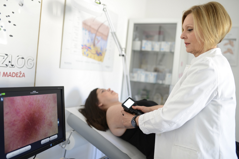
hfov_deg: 54.4
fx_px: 232
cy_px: 80
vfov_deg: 37.9
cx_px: 120
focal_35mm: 35
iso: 800
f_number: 2
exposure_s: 1/160
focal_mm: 35
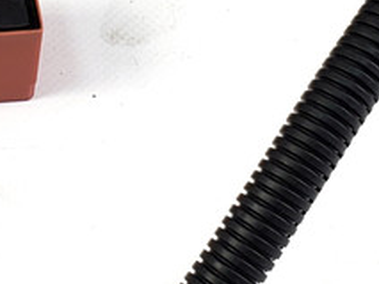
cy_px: -91
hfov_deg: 12.4
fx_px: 1709
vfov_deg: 9.4
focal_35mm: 156
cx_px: -41
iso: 80
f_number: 2.4
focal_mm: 4.3
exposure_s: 1/50
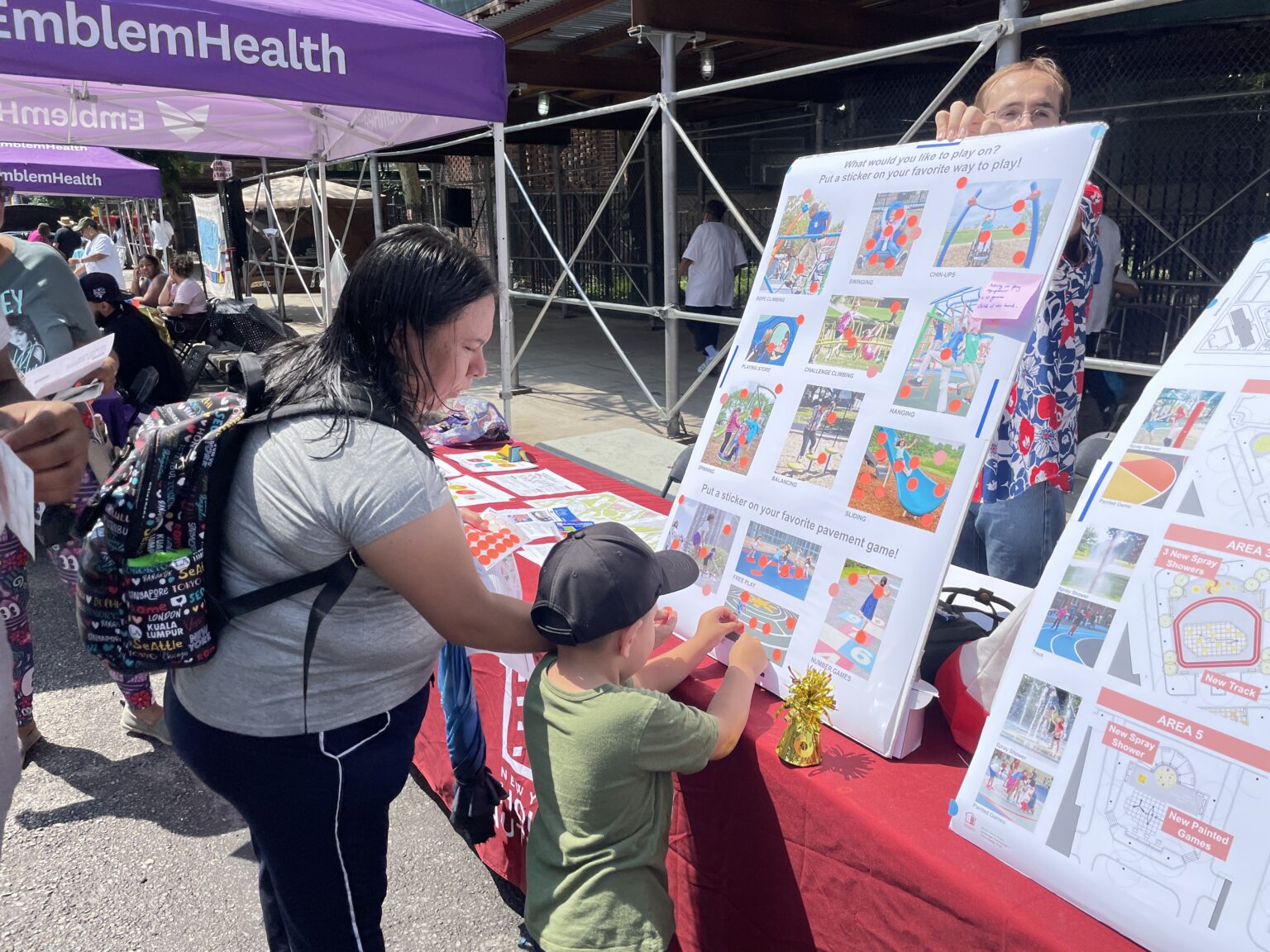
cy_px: 476
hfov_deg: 67.3
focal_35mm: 26
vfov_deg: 53.1
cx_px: 635
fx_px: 954
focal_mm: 4.2
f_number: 1.6
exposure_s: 1/3040
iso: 32
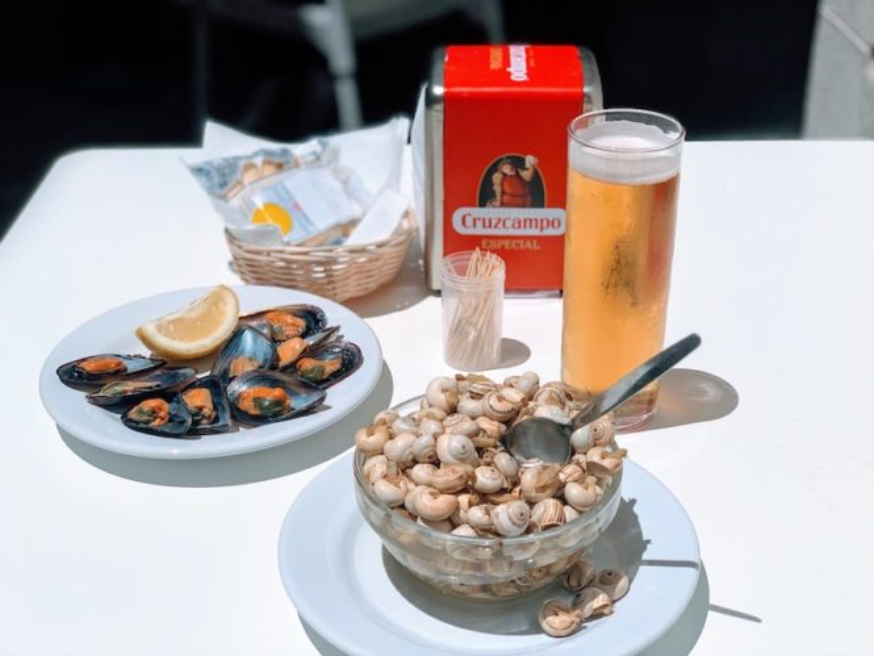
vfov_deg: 28.0
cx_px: 437
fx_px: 1313
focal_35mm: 52
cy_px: 328
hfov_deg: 36.8
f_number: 2.4
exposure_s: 1/4785
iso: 16
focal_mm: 6
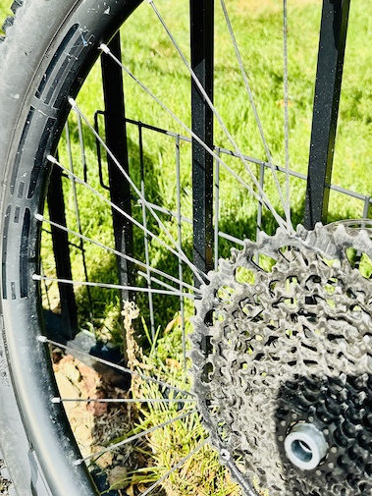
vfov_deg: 47.4
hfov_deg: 37.7
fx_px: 544
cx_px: 193
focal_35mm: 38
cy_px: 135
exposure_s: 1/1488
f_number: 1.78
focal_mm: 6.76
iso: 80
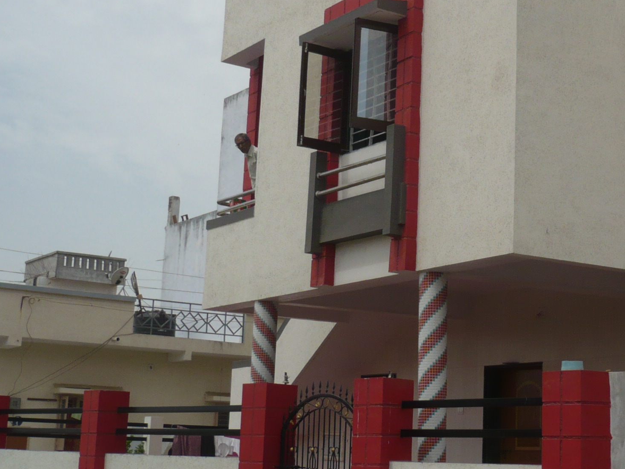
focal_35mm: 69
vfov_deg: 21.2
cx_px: 470
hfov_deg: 27.8
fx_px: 1246
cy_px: 150
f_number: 8
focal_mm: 6
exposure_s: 1/400
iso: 100
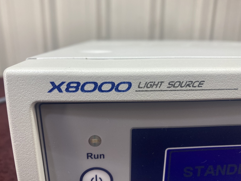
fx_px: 181
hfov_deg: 67.3
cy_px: 90
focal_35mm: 26
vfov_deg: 53.1
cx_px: 120
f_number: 1.8
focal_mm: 4.25
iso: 50
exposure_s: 1/120
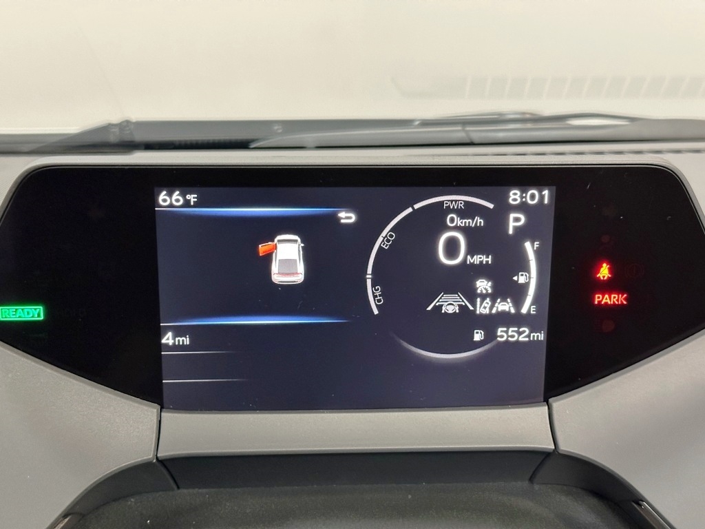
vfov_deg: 30.3
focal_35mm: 48
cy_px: 264
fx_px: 978
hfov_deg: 39.7
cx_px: 352
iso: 500
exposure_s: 1/40
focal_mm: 6.86
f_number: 1.78
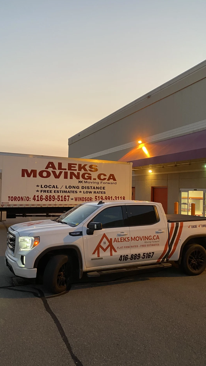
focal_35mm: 29
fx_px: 282
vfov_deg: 66.1
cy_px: 183
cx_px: 89
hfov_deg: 40.1
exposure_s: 1/60
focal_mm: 4.25
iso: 160
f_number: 1.8
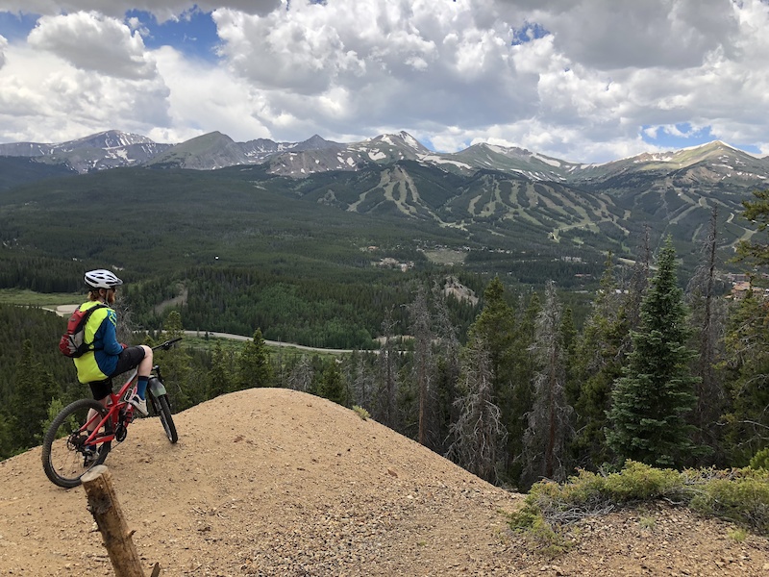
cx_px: 384
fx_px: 622
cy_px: 288
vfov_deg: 49.7
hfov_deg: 63.4
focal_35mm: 28
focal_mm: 3.99
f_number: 1.8
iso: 20
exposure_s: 1/1333
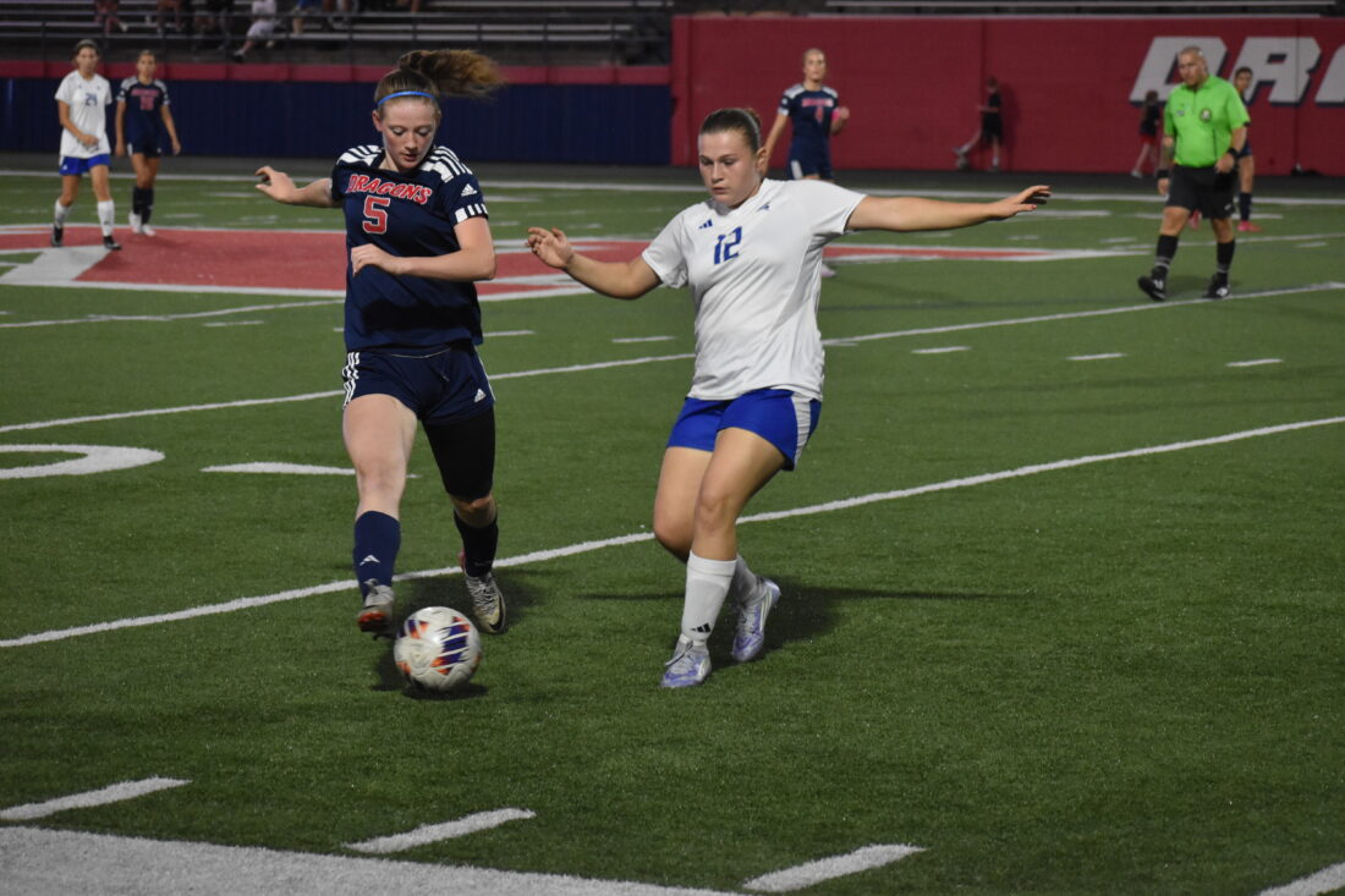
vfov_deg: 10.2
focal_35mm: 135
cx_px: 672
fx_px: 5043
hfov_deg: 15.2
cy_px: 448
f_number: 5
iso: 2800
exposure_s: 1/400
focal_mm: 90
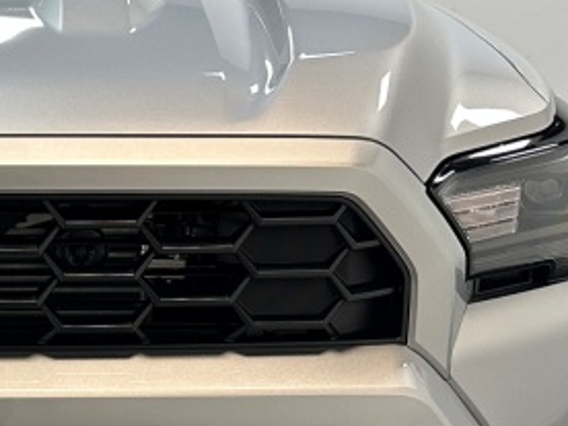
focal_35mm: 89
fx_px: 1460
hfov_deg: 20.9
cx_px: -66
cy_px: 319
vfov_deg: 16.5
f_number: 1.78
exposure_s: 1/60
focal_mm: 6.86
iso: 250
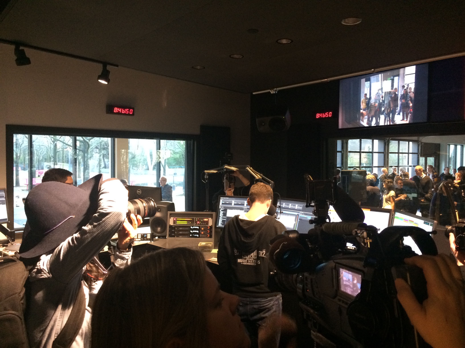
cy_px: 174
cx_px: 232
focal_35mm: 29
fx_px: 390
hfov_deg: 61.7
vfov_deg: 48.2
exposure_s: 1/24
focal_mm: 4.15
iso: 320
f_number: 2.2
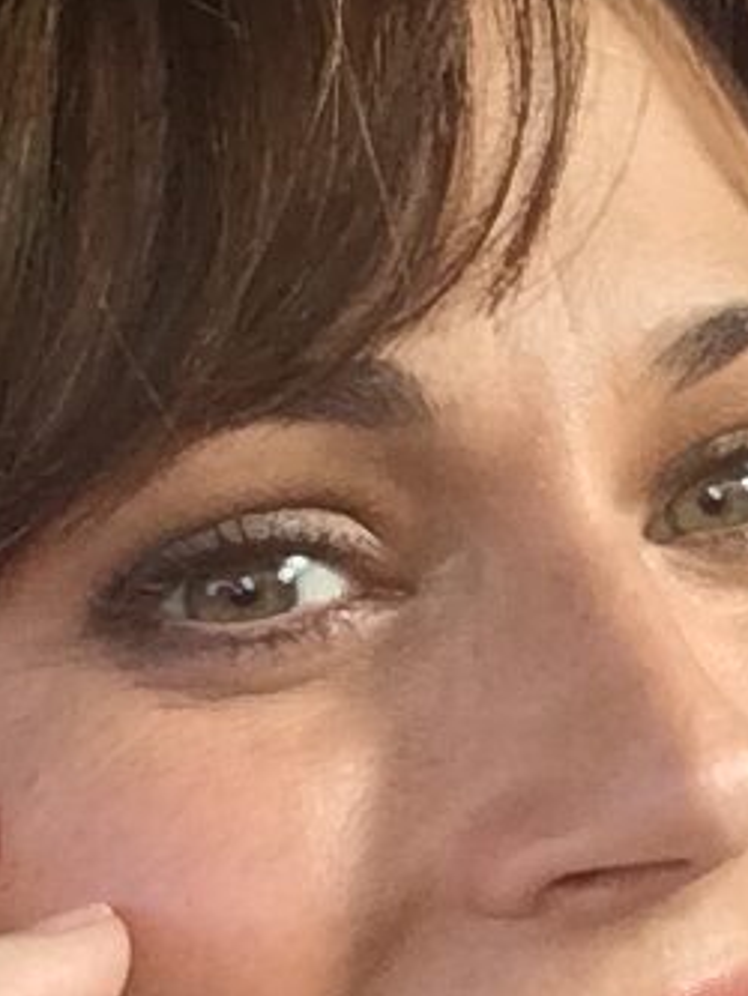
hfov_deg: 11.6
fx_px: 3426
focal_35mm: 119
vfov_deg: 16.5
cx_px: 1308
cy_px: 452
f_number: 2.4
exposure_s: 1/120
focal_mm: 2.15
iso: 100
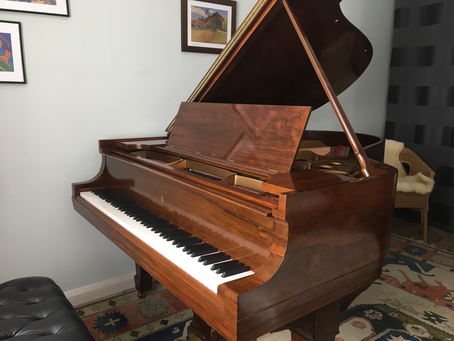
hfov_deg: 61.7
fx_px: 380
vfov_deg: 48.2
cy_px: 170
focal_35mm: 29
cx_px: 227
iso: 64
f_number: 2.2
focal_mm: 4.15
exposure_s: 1/33
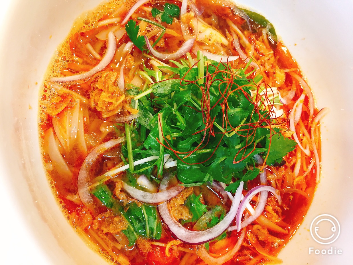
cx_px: 176
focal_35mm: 29
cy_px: 132
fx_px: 296
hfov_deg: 61.7
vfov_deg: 48.2
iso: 100
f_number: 2.2
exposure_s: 1/33
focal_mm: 4.15
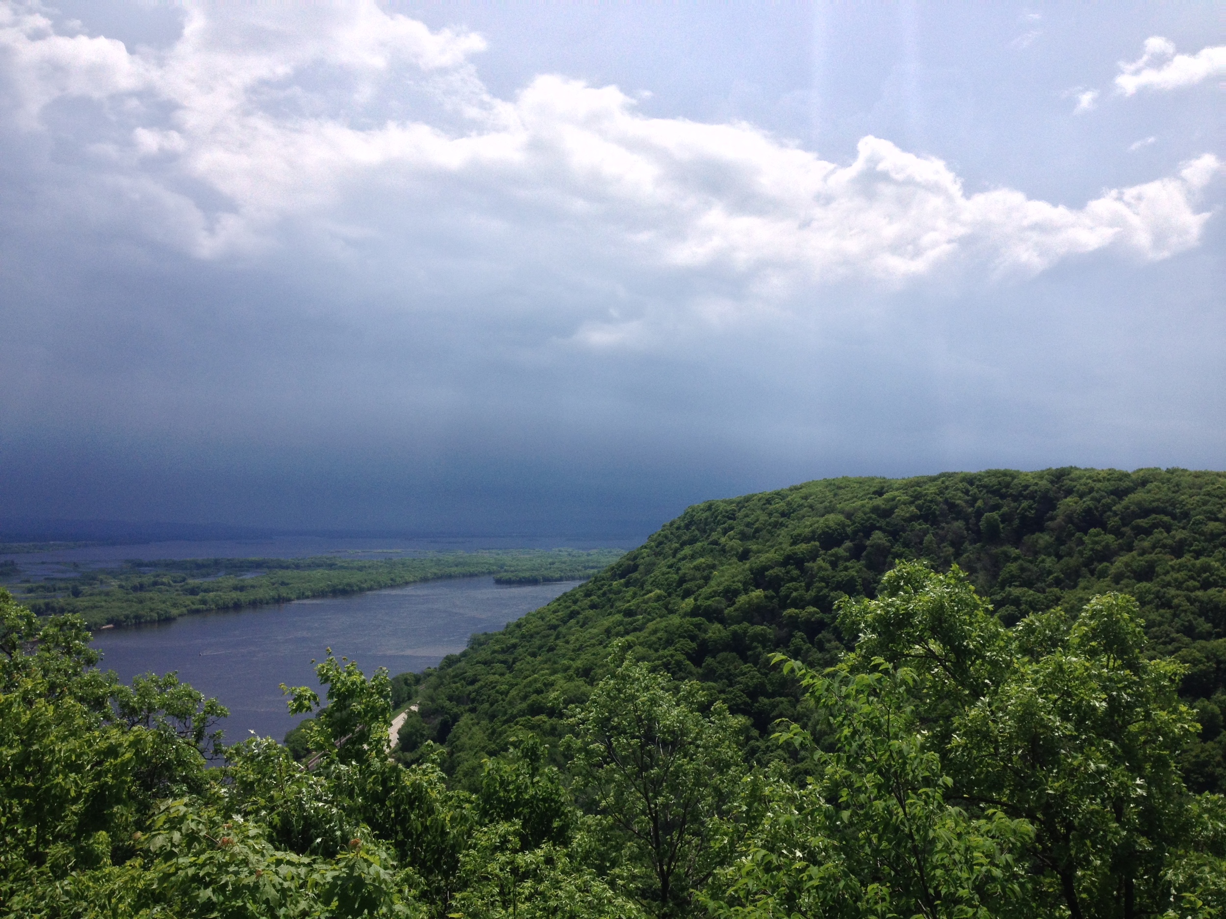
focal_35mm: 35
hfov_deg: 52.6
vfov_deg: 40.7
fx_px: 1240
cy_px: 460
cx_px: 613
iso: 50
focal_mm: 4.28
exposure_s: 1/3690
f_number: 2.4
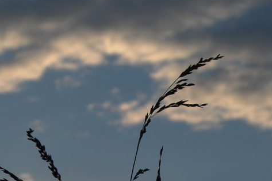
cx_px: -76
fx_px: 2141
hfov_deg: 7.2
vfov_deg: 4.8
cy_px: 220
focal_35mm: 284
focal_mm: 55
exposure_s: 1/250
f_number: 8
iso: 200
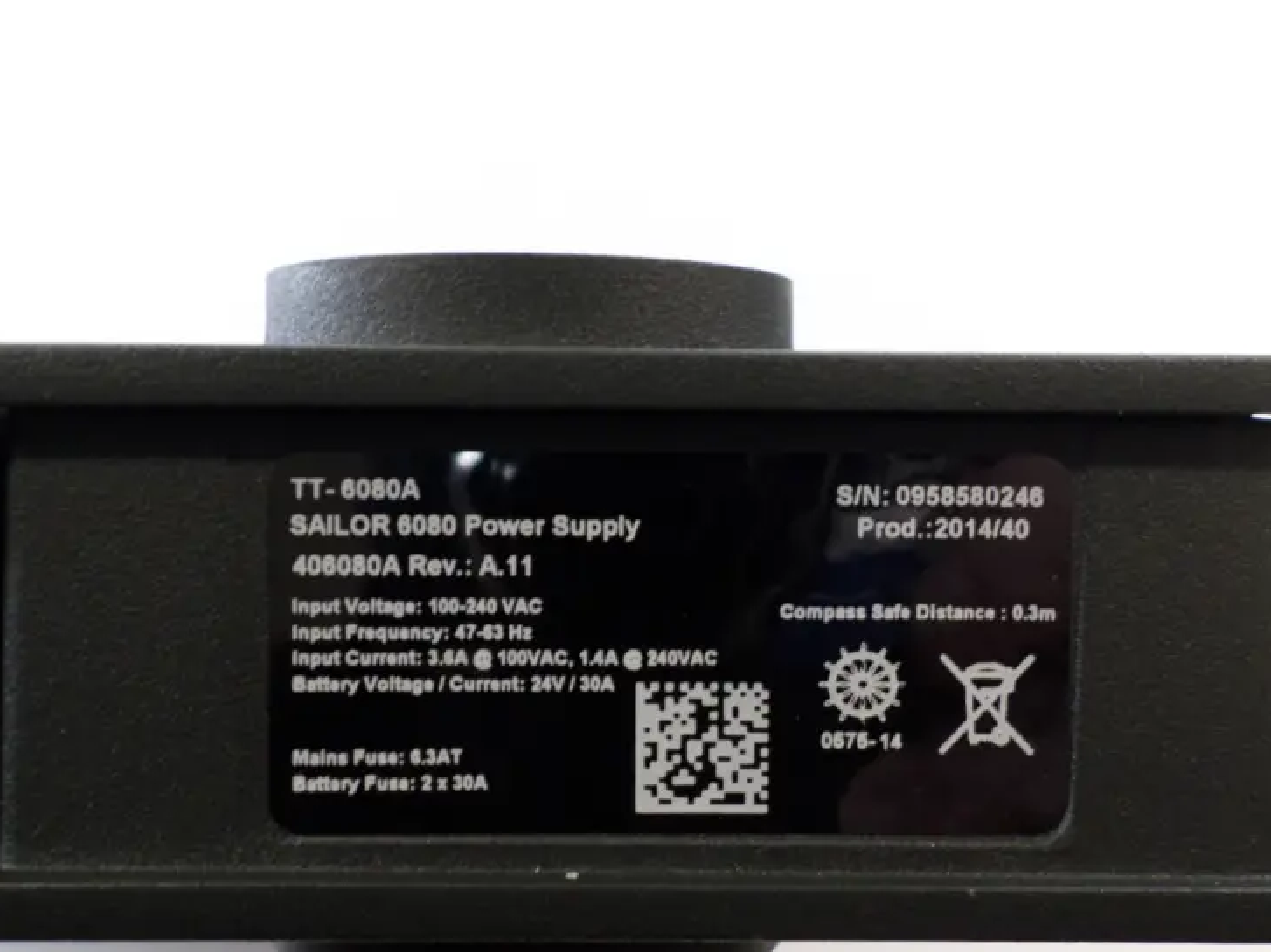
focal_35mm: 31
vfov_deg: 45.4
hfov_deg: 58.4
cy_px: 529
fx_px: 1138
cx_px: 653
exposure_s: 1/30
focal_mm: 4.5
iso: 120
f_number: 2.5
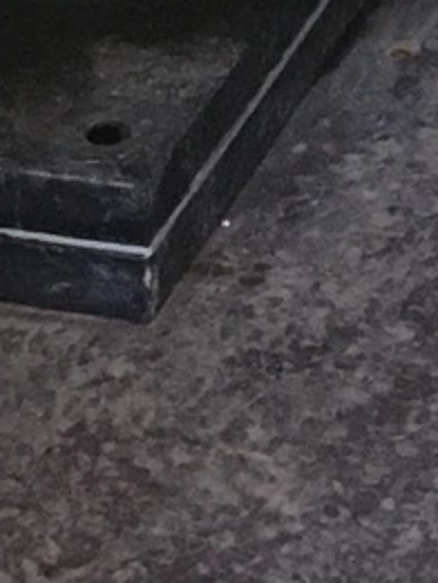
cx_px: 892
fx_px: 3742
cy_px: -1541
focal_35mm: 222
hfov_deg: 6.5
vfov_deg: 7.2
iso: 200
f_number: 2.2
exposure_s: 1/33
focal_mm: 4.15
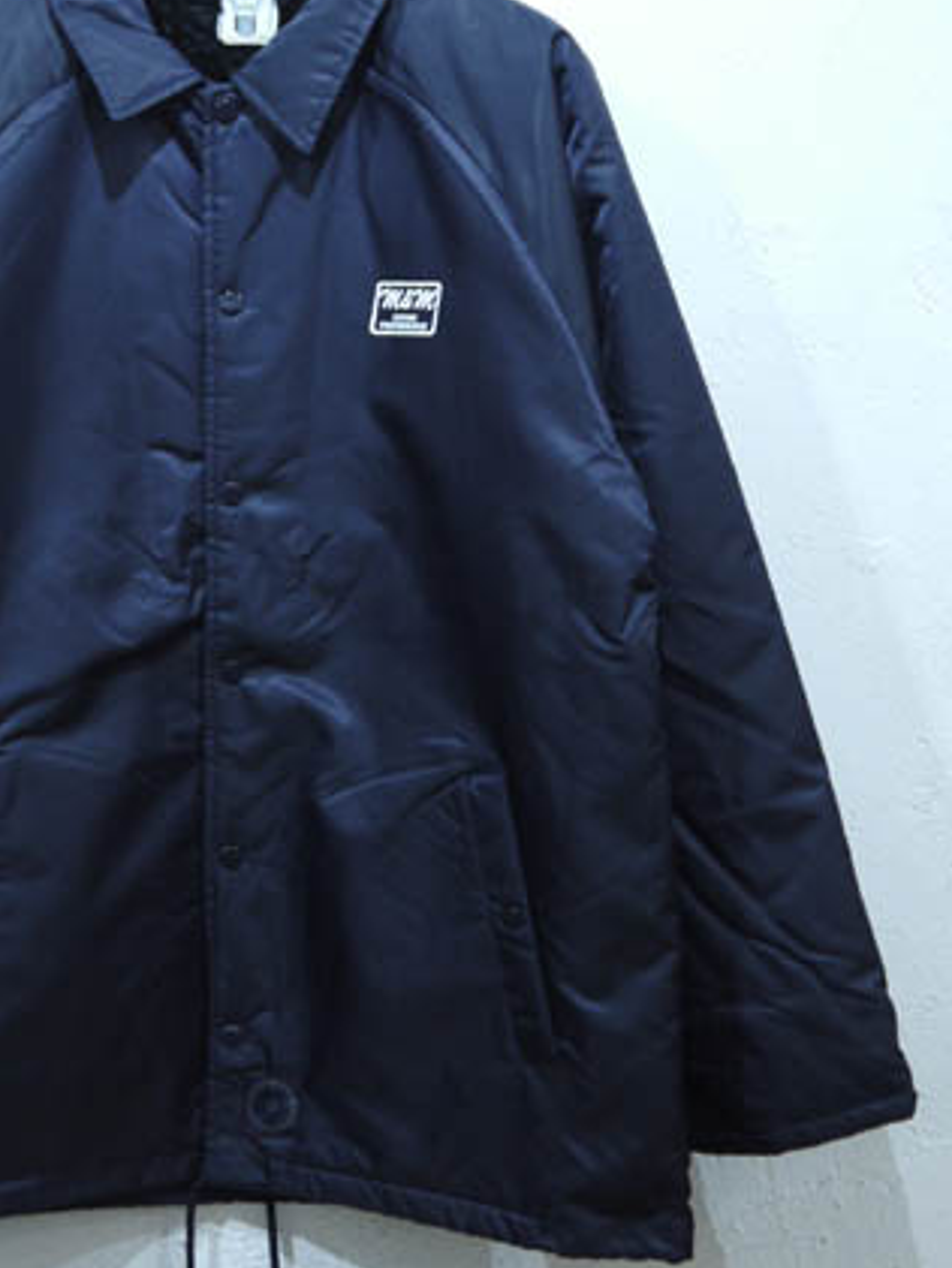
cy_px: 626
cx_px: 262
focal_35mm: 79
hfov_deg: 18.6
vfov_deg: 24.7
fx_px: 2895
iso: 400
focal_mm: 26
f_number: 4.7
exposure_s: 1/15
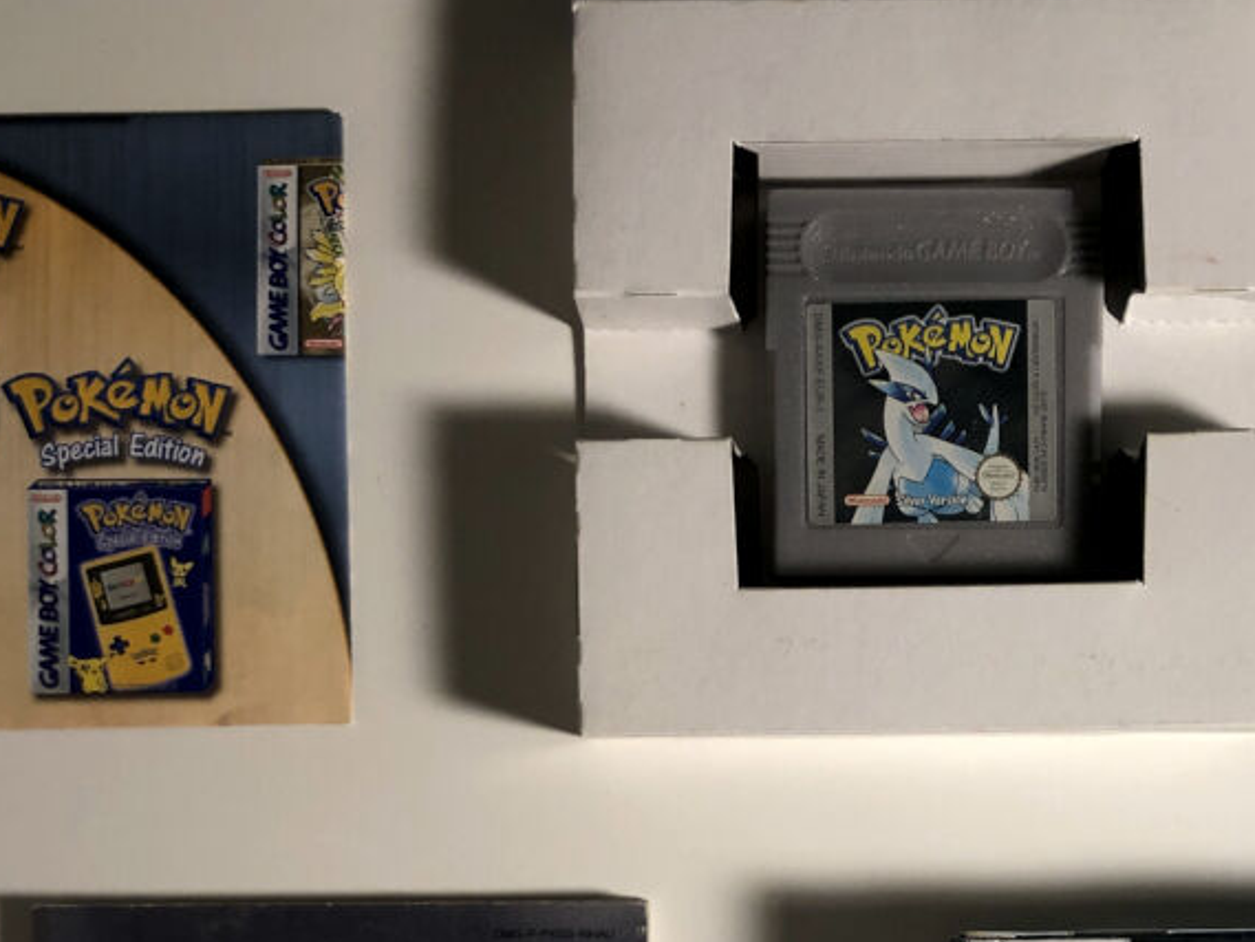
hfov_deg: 32.5
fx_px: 2139
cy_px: 852
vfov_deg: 24.1
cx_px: 801
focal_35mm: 59
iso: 40
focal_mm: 3.99
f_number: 1.8
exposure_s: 1/33
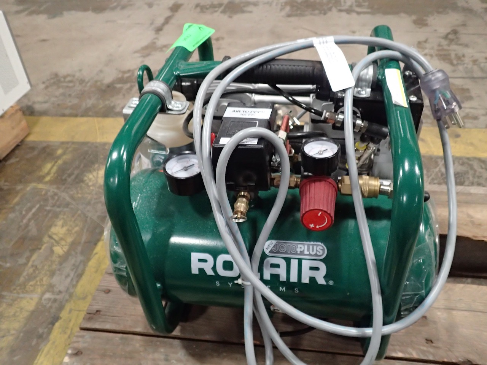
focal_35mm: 30
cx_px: 244
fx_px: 422
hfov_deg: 60.0
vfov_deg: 46.8
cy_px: 182
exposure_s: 1/30
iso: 640
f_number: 2.3
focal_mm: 5.5
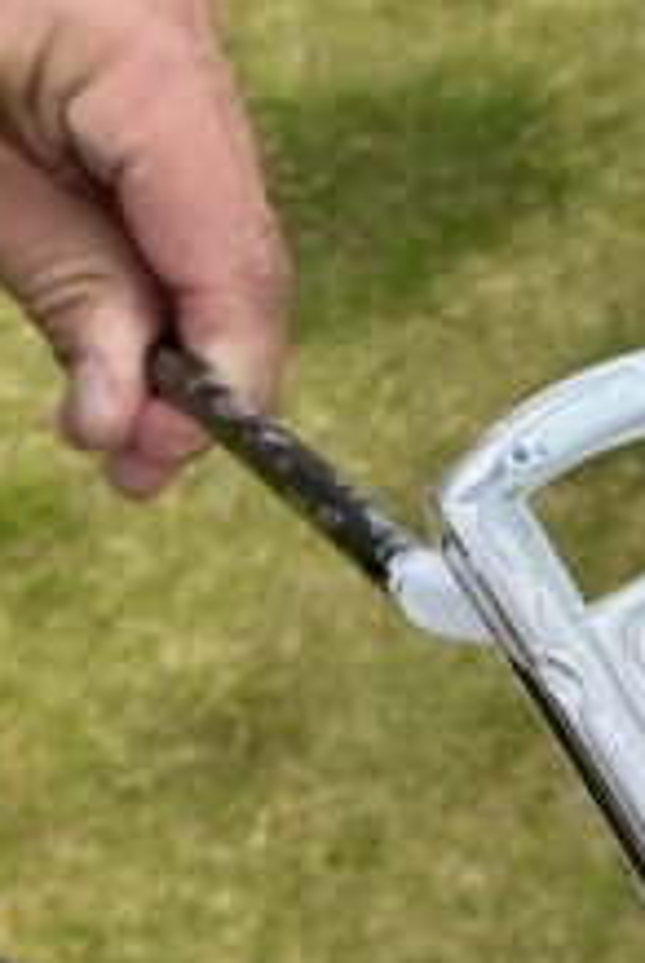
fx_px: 2223
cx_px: 705
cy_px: 729
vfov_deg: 24.2
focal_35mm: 83
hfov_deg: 16.0
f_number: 1.8
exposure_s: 1/1043
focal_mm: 4.25
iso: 32
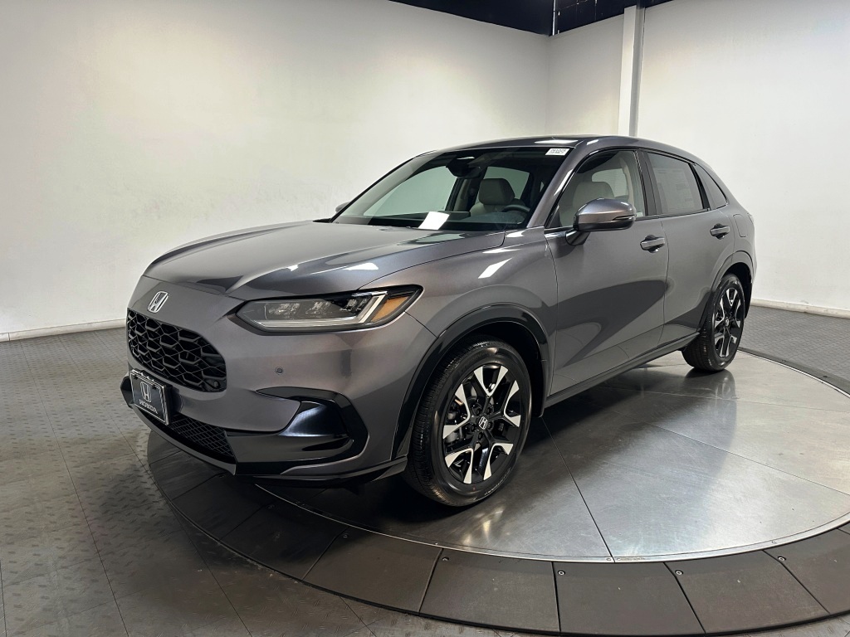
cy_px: 318
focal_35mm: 24
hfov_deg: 71.6
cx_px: 425
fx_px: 589
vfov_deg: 56.8
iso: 250
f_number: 1.78
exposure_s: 1/60
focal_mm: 6.86
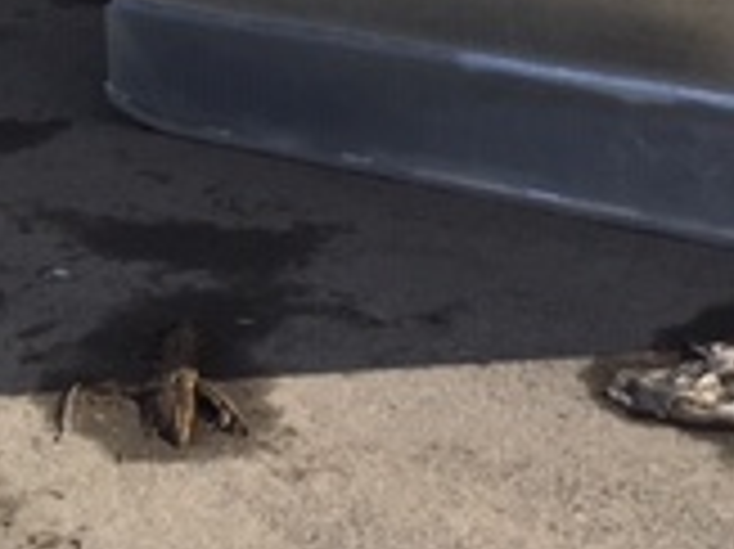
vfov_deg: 12.0
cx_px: 234
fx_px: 2415
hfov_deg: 17.2
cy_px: -432
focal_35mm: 114
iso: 25
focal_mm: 4.15
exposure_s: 1/1603
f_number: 2.2
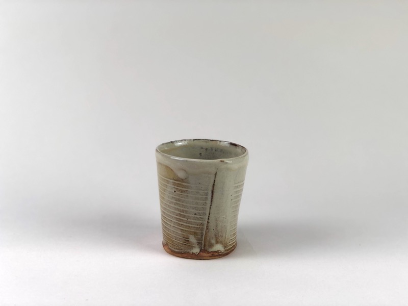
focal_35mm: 57
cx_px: 204
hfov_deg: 33.8
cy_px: 153
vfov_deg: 25.7
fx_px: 672
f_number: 2.8
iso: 32
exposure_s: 1/100
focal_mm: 6.6
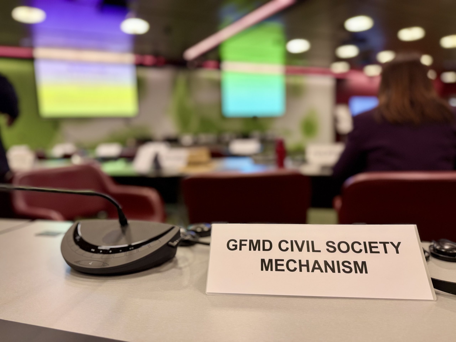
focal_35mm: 24
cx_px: 228
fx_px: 316
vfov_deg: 56.8
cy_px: 171
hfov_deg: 71.6
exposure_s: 1/75
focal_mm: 6.76
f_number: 1.78
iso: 80
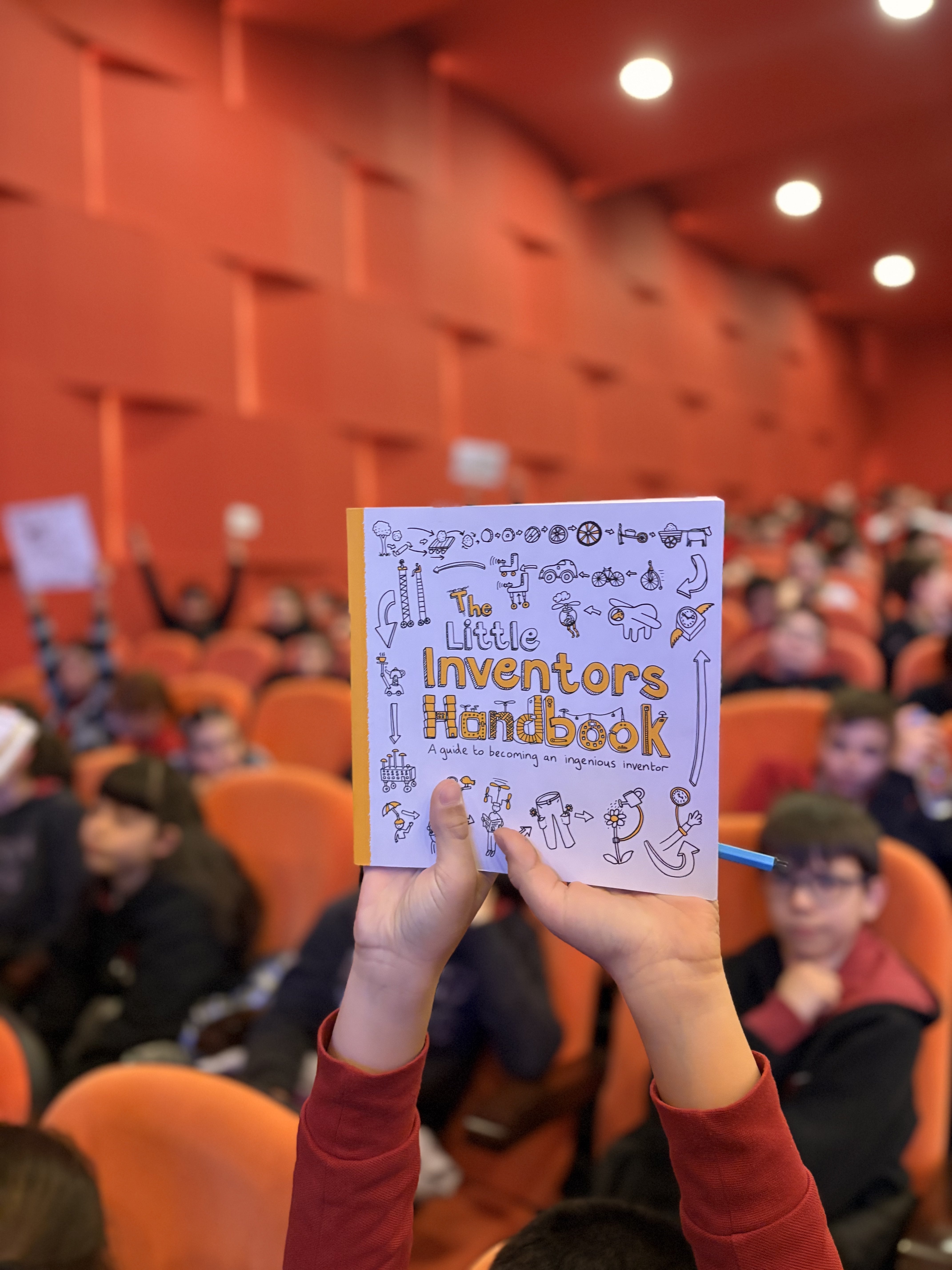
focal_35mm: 26
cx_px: 476
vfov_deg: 67.3
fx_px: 953
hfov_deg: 53.1
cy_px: 635
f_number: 1.6
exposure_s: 1/33
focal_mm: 5.96
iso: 500
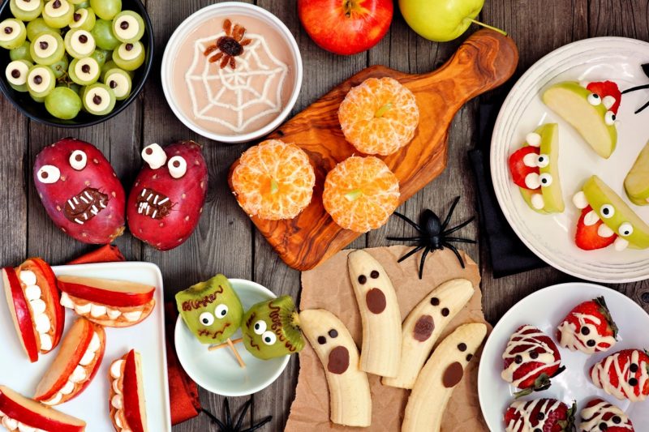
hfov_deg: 37.9
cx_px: 324
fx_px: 946
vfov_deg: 25.7
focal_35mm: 52
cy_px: 216
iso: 100
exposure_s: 4
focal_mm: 35
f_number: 14
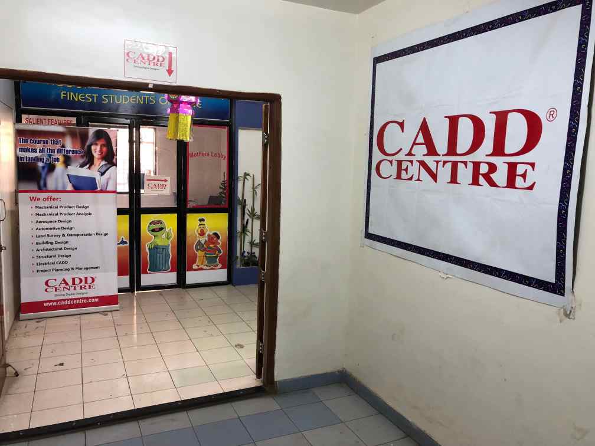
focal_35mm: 28
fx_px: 481
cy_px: 223
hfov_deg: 63.4
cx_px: 298
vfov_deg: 49.7
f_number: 1.8
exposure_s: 1/17
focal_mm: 3.99
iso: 50
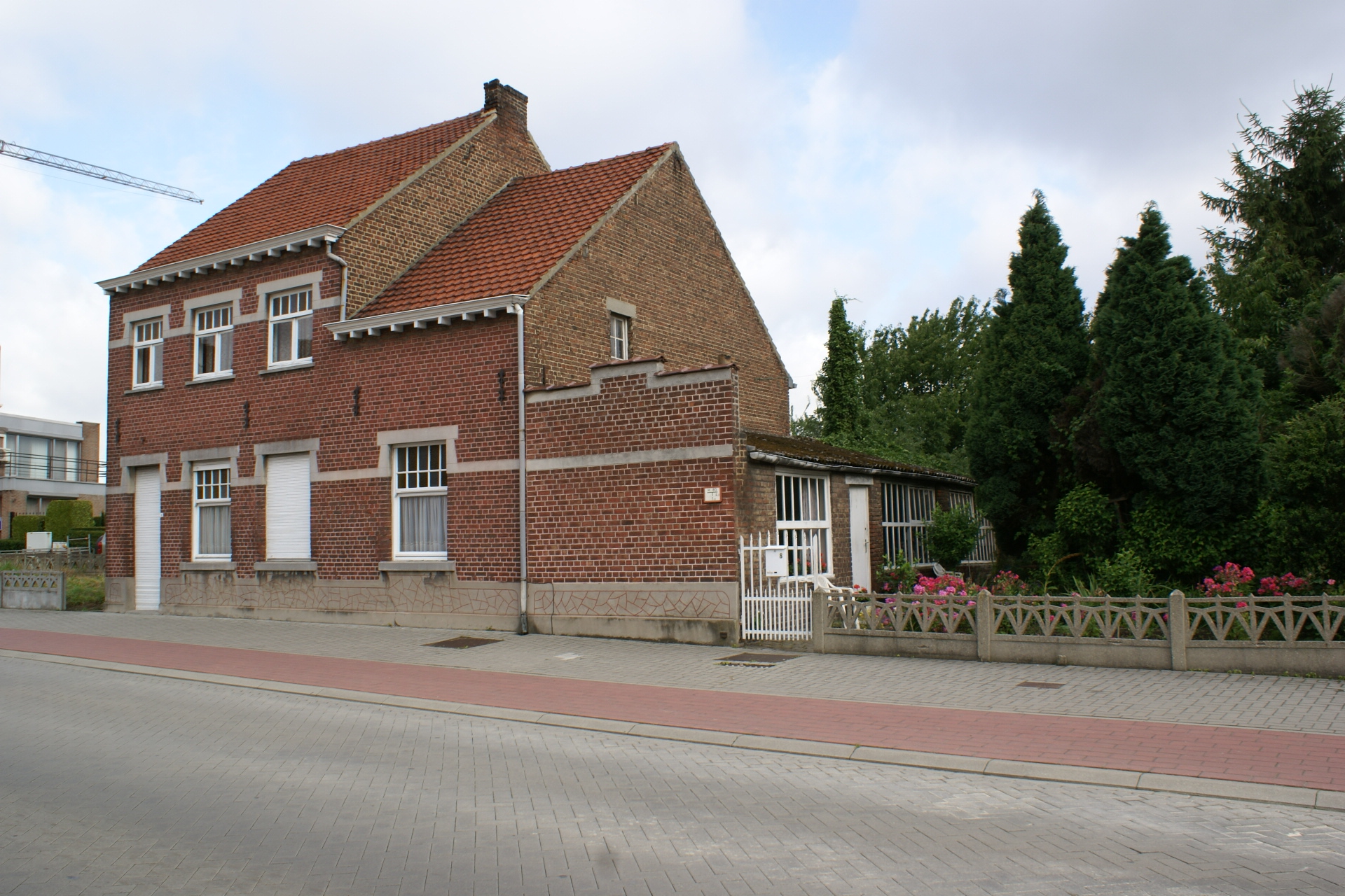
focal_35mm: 30
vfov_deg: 43.6
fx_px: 1121
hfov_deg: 61.9
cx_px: 672
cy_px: 448
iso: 100
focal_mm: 20
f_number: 9
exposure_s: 1/80
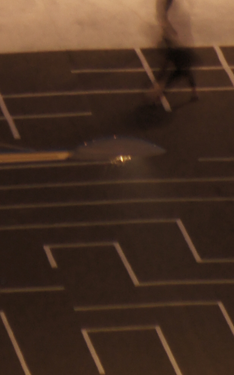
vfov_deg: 1.9
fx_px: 11513
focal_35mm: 1128
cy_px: -496
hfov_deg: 1.2
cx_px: -336
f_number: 8
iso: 400
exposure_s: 1.6
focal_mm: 150
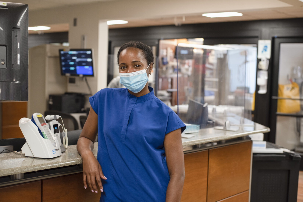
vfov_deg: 27.0
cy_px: 101
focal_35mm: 50
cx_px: 152
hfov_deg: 39.6
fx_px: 421
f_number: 2.8
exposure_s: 1/200
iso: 1000
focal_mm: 50
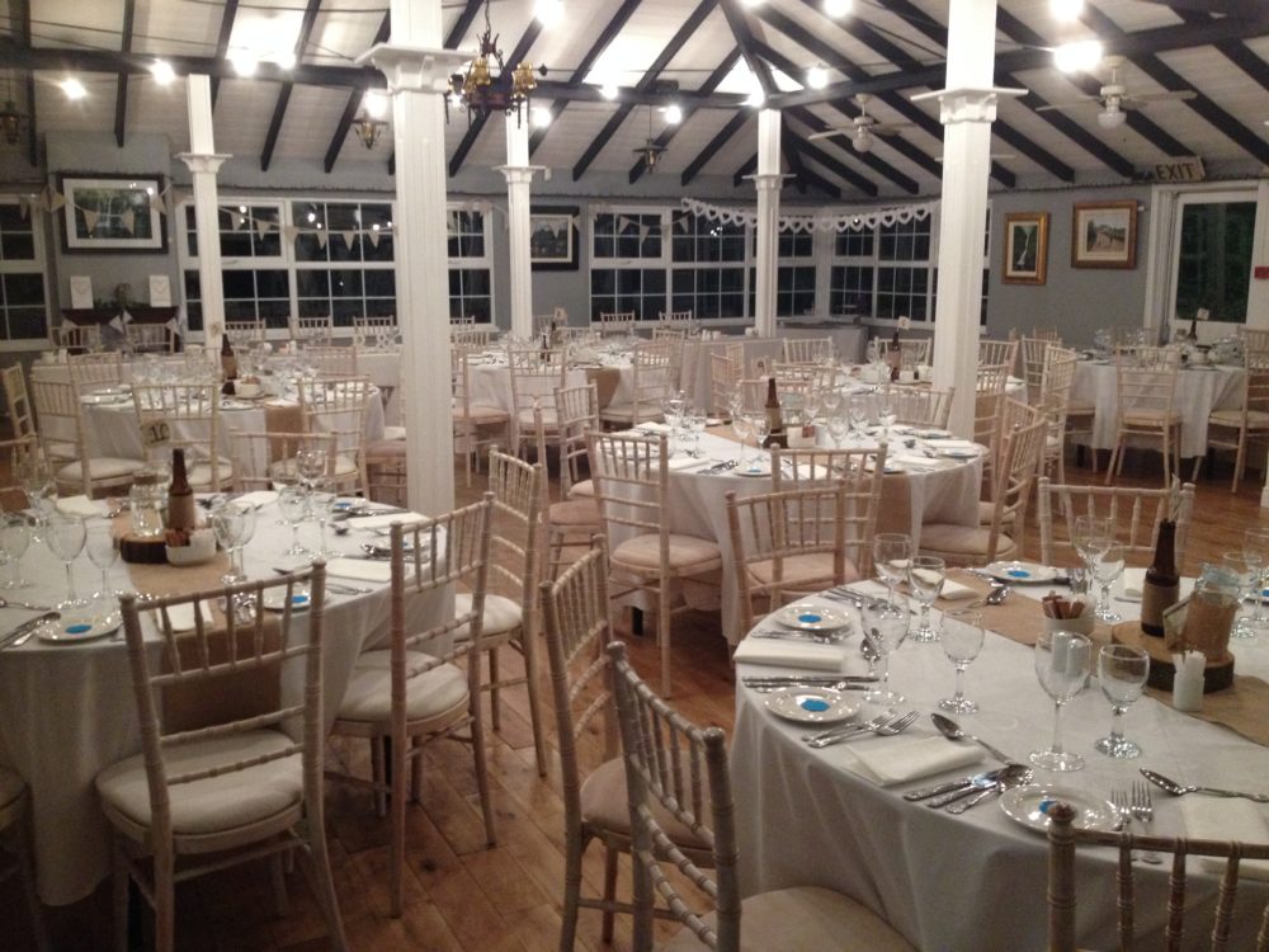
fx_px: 1283
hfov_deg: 52.6
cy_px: 476
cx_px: 634
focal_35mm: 35
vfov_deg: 40.7
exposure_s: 1/20
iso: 250
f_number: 2.4
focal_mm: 4.28
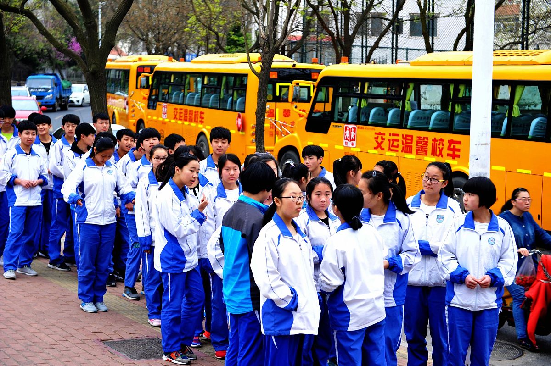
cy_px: 183
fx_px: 948
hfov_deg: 32.4
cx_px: 276
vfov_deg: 21.9
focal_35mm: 62
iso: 200
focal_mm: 62
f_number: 3.5
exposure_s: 1/160
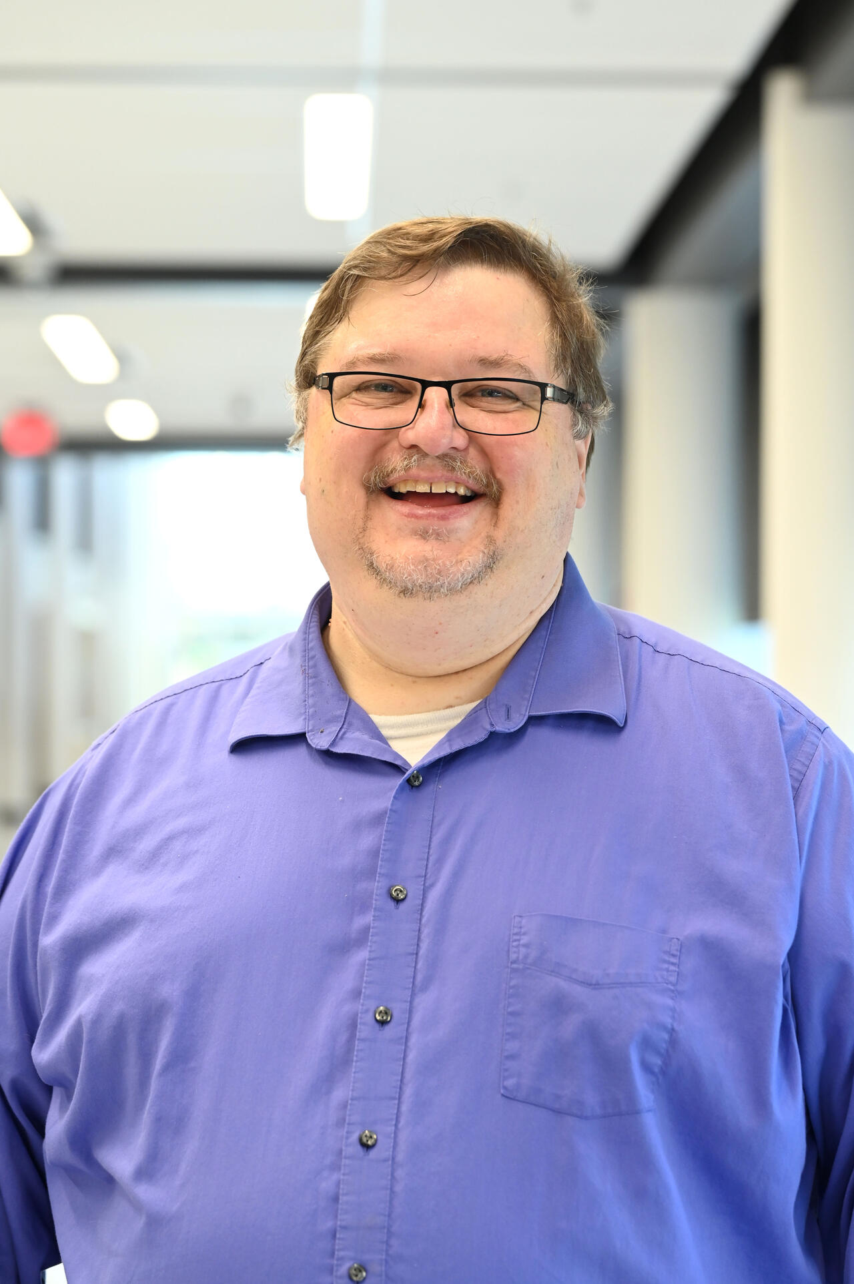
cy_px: 642
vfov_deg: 18.6
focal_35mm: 110
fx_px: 3920
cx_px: 427
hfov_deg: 12.4
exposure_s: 1/100
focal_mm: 110
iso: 1250
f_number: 5
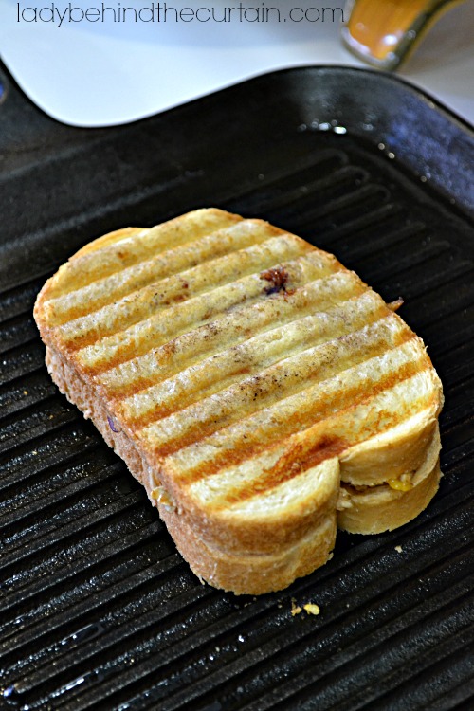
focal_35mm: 75
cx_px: 237
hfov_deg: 18.2
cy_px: 356
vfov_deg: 27.0
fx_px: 1481
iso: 1600
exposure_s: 1/15
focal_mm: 50
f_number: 5.6
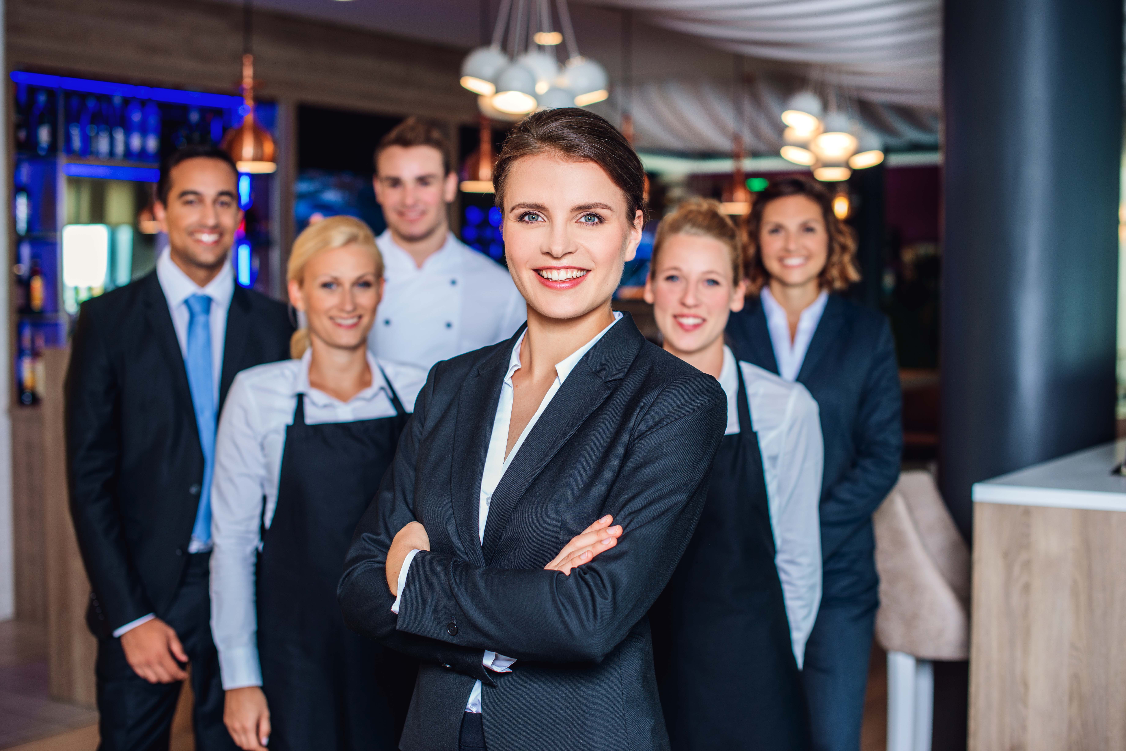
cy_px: 376
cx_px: 563
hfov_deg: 39.6
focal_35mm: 50
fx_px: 1564
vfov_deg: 27.0
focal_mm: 50
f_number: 2.8
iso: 200
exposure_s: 1/60
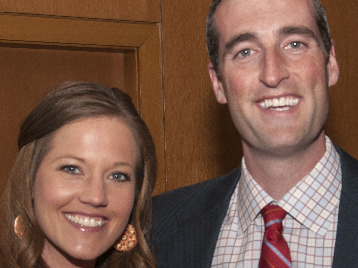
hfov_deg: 20.0
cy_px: 148
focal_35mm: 98
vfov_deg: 15.1
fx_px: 1014
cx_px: 221
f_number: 9
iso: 250
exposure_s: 1/100
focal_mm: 44
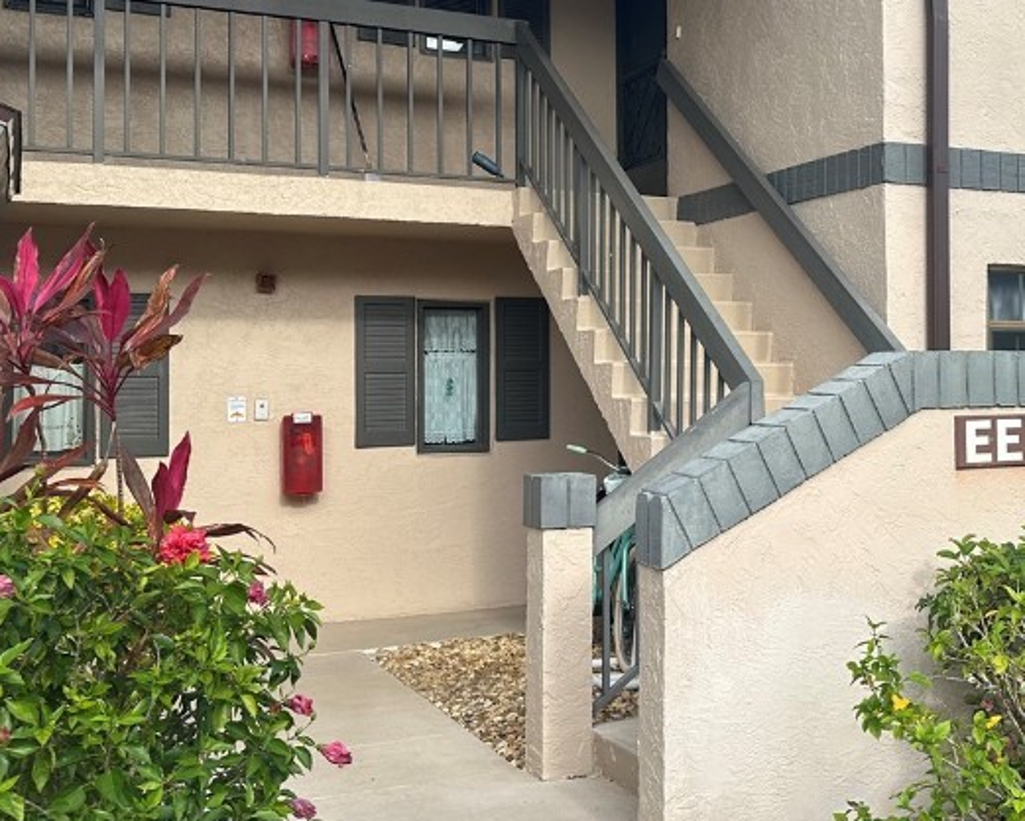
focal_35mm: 46
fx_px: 1396
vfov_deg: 32.6
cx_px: 820
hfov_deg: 38.8
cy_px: 315
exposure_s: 1/1517
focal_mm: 6.86
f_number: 1.78
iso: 80
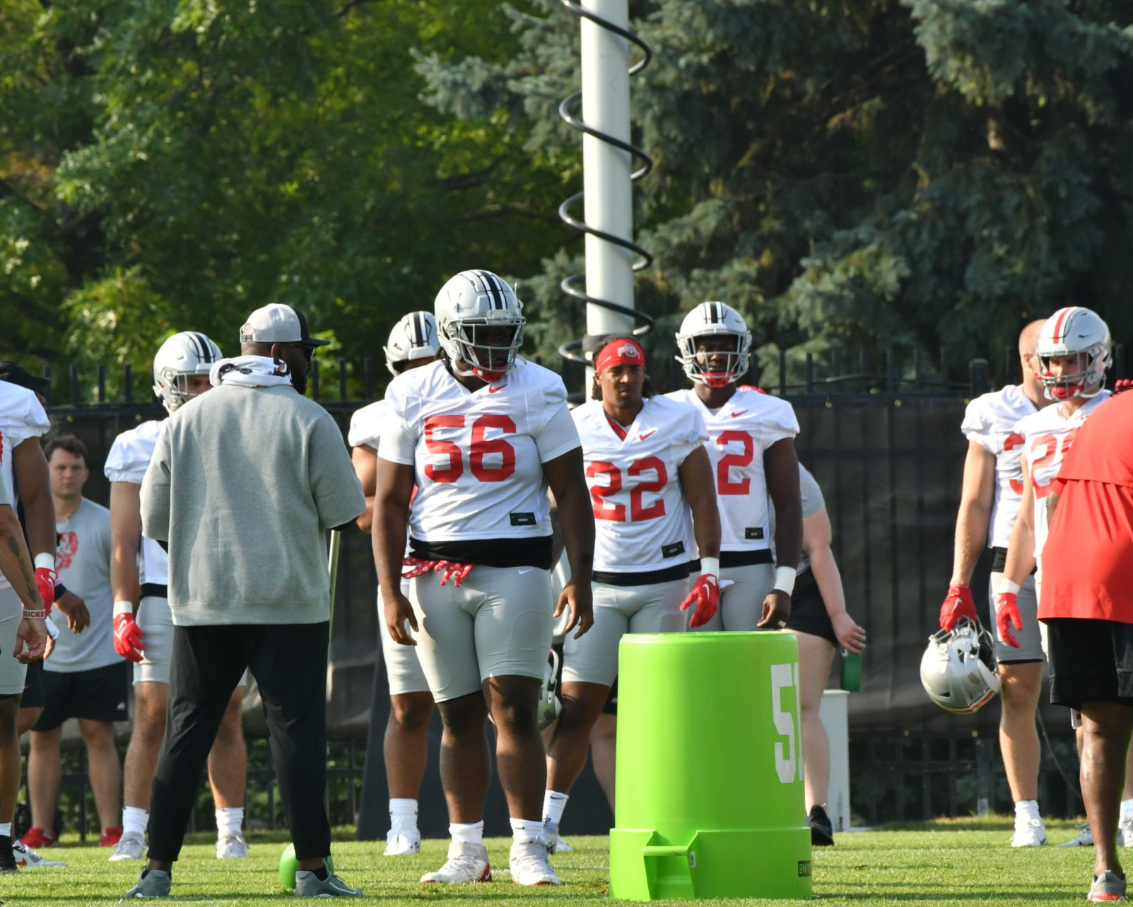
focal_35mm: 899
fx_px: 30151
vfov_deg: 1.7
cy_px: 442
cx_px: 457
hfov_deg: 2.2
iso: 1000
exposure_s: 1/640
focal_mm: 500
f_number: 13
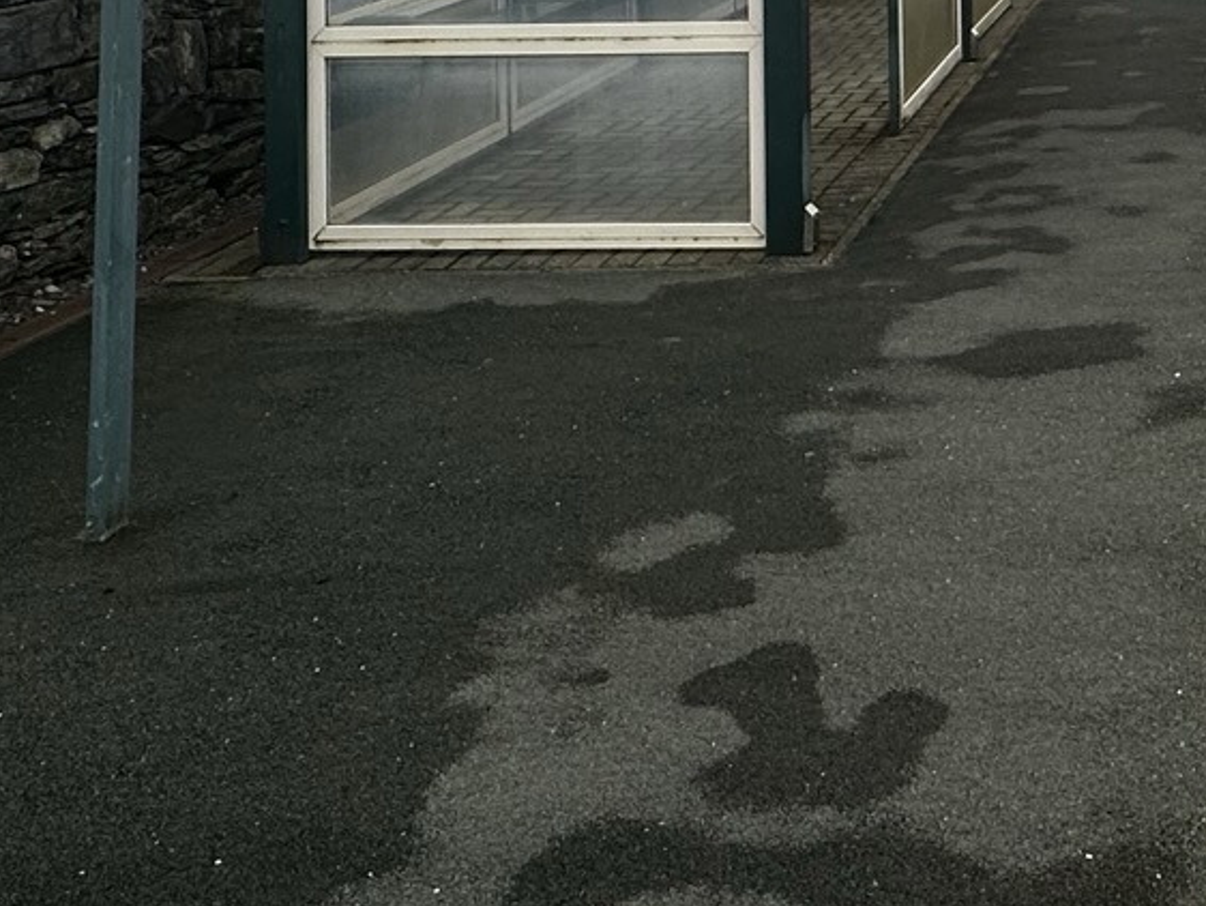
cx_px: 1182
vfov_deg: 24.4
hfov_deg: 34.4
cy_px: -313
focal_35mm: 51
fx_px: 1778
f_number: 2.2
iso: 40
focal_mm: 2.22
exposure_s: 1/670
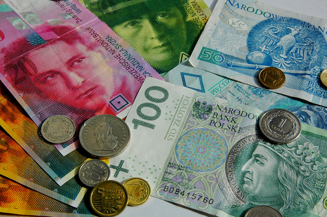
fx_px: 681
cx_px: 164
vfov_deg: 18.1
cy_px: 108
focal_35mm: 75
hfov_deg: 27.0
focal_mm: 50
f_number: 16
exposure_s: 1/125
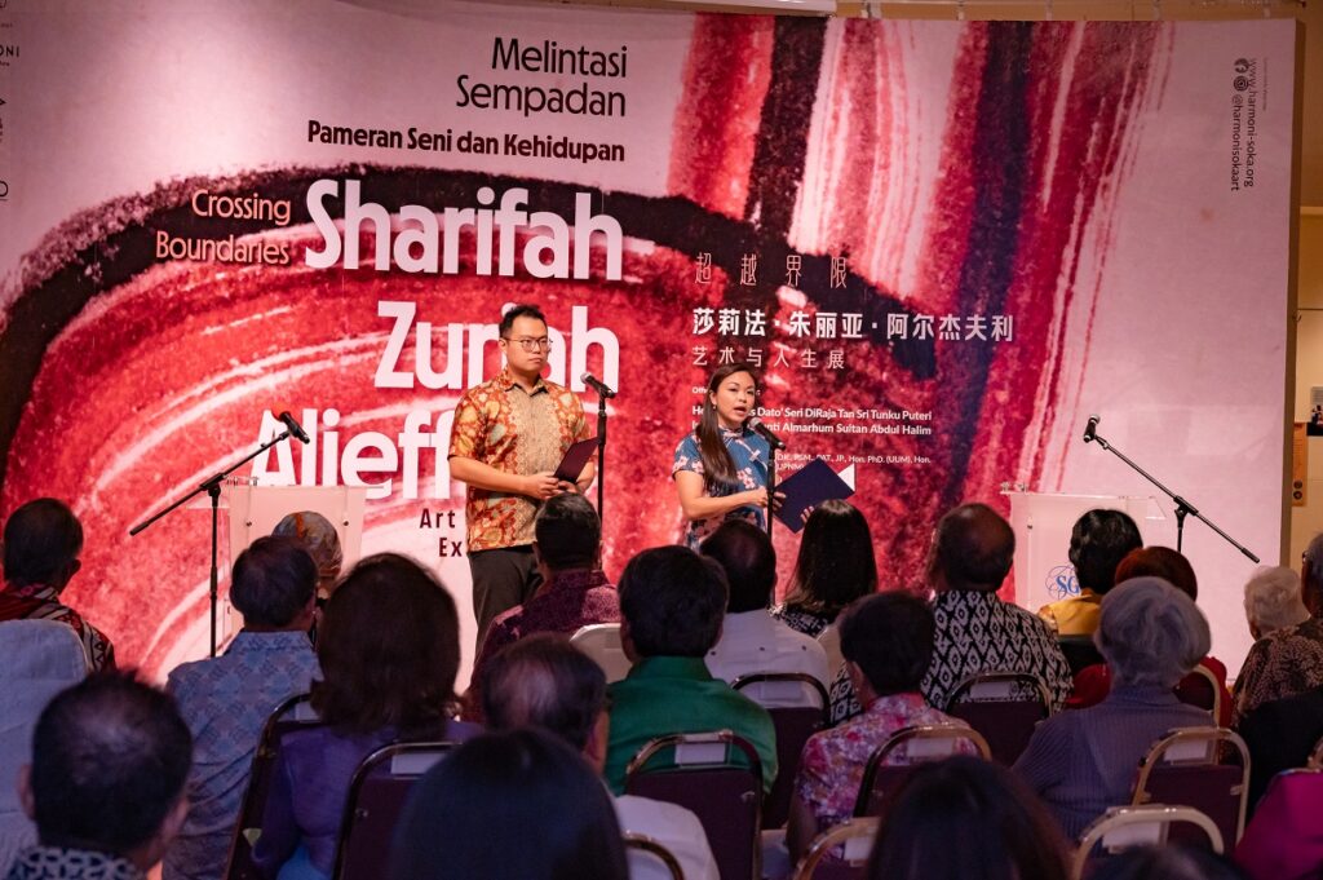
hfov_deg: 26.3
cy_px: 440
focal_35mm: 77
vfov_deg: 17.7
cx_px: 662
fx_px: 2827
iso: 2500
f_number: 8
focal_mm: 77
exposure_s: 1/60
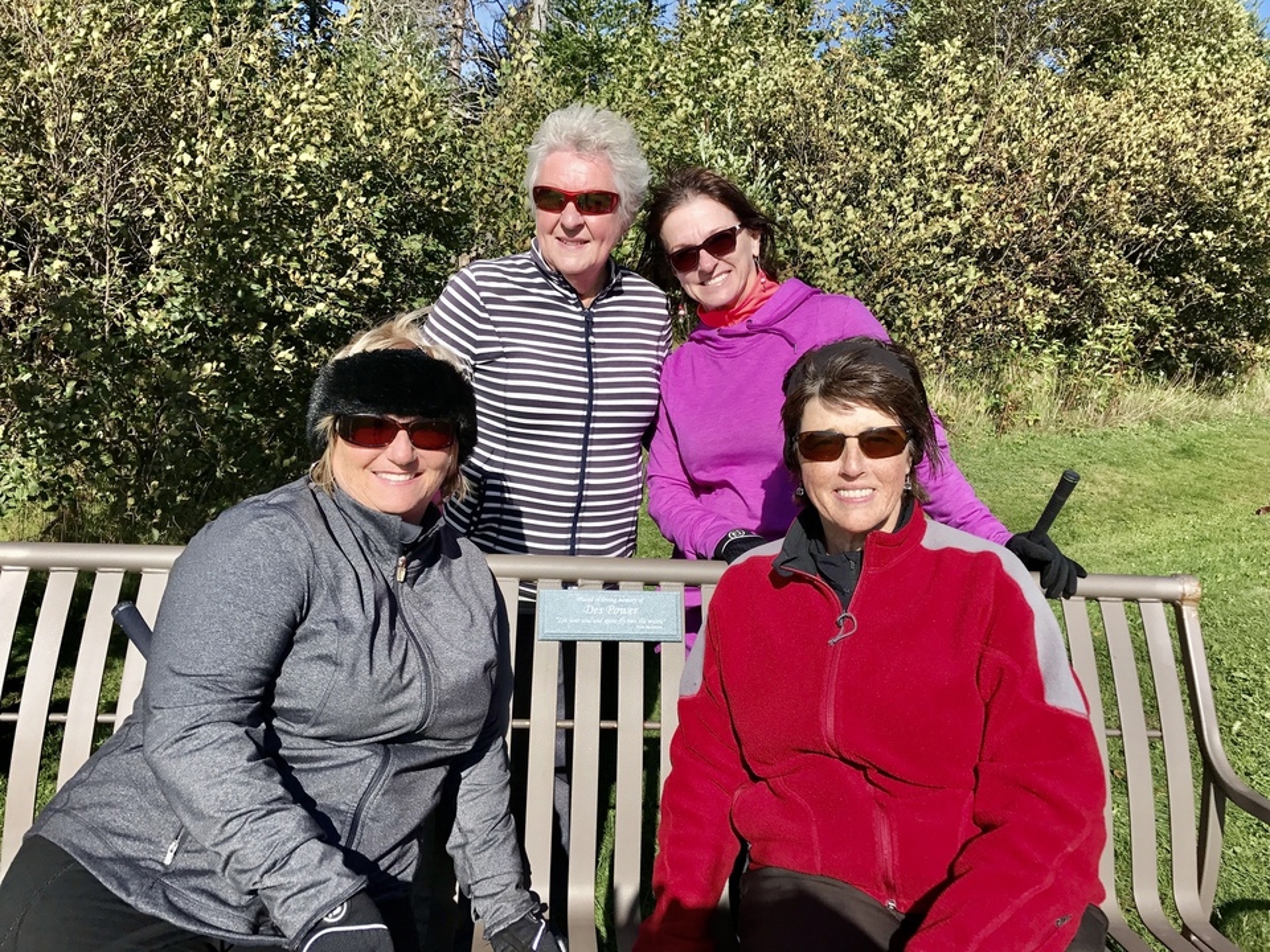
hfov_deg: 63.4
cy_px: 476
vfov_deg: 49.7
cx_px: 635
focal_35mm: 28
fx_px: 1027
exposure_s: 1/2457
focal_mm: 3.99
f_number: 1.8
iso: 20
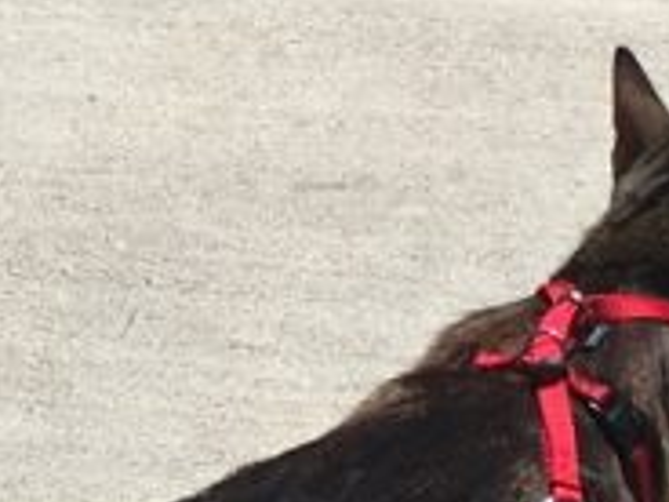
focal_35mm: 161
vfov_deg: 9.2
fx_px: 3112
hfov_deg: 12.3
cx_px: 342
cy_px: 338
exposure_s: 1/2331
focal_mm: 4.15
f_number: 2.2
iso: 25
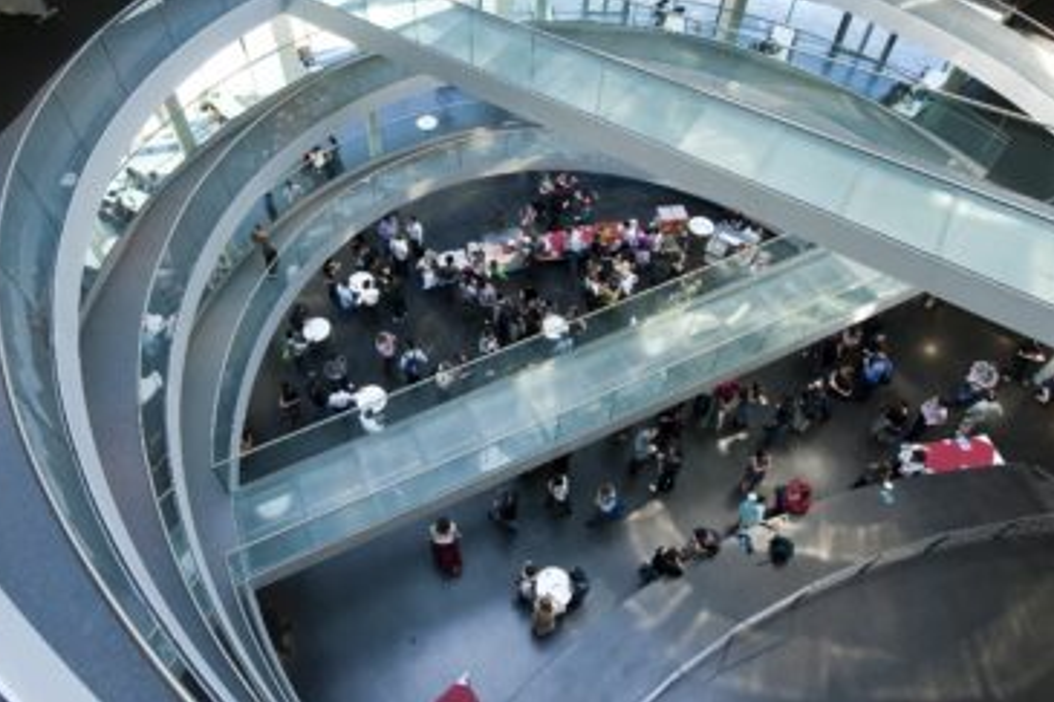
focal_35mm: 23
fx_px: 673
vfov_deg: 52.5
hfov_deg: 75.7
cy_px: 172
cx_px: 450
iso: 800
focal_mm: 14
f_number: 8
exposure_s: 1/100
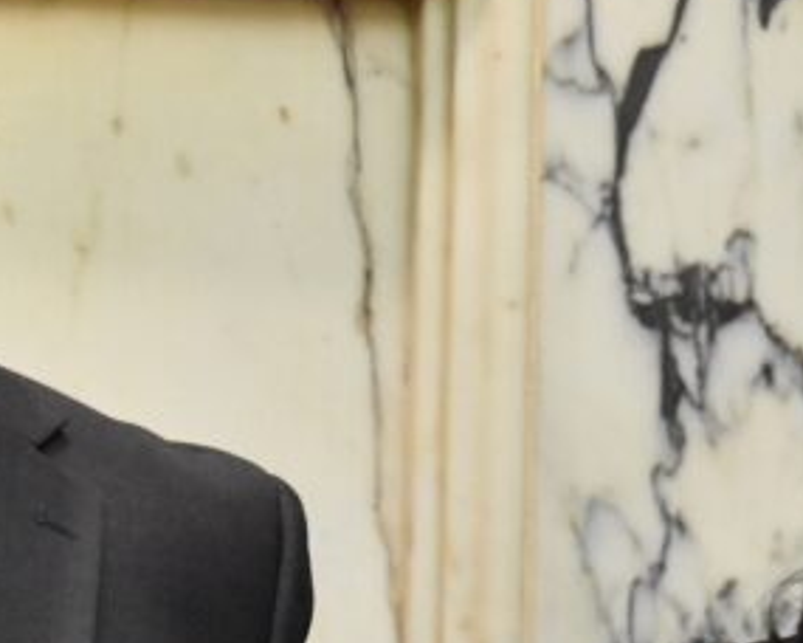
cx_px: -242
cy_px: 515
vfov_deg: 1.5
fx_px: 24051
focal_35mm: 1012
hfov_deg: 1.9
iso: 6400
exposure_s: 1/400
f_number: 2.8
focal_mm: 200
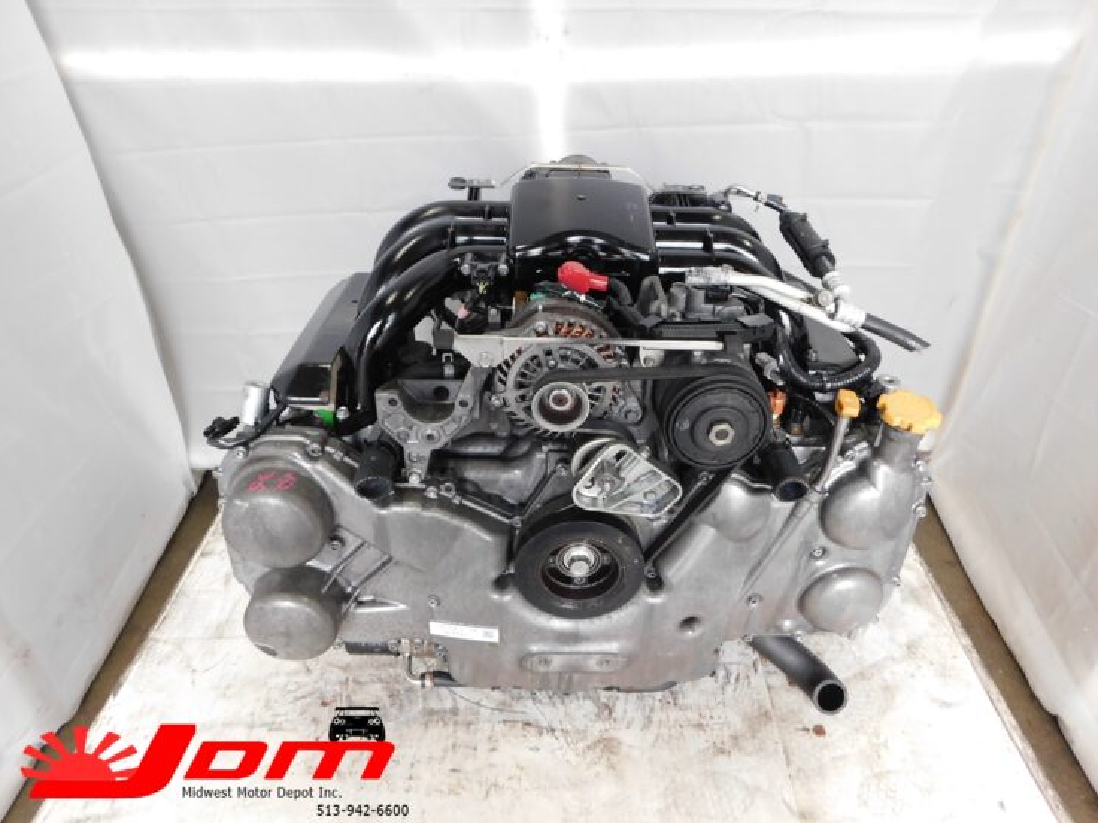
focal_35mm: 24
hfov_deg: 71.6
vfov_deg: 56.8
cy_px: 395
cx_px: 570
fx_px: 761
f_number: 3
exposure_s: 1/30
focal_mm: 4
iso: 320
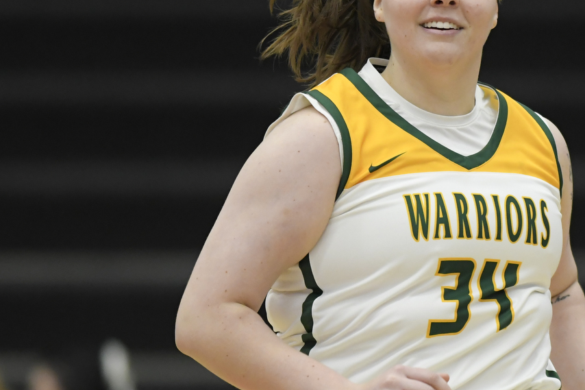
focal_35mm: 949
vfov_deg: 1.4
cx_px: 508
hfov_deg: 2.2
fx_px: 15417
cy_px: 226
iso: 3200
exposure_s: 1/1000
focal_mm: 300
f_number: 2.8
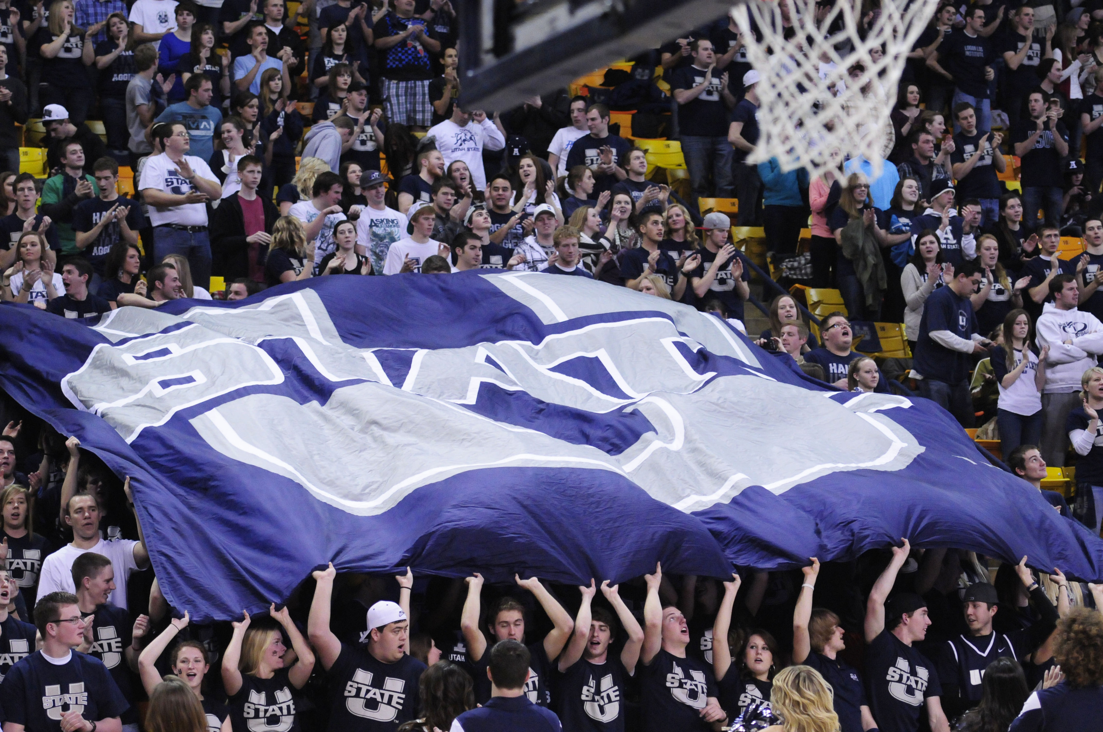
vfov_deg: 13.0
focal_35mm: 105
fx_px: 3213
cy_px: 366
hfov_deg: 19.5
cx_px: 552
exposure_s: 1/500
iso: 2000
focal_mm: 70
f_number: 2.8
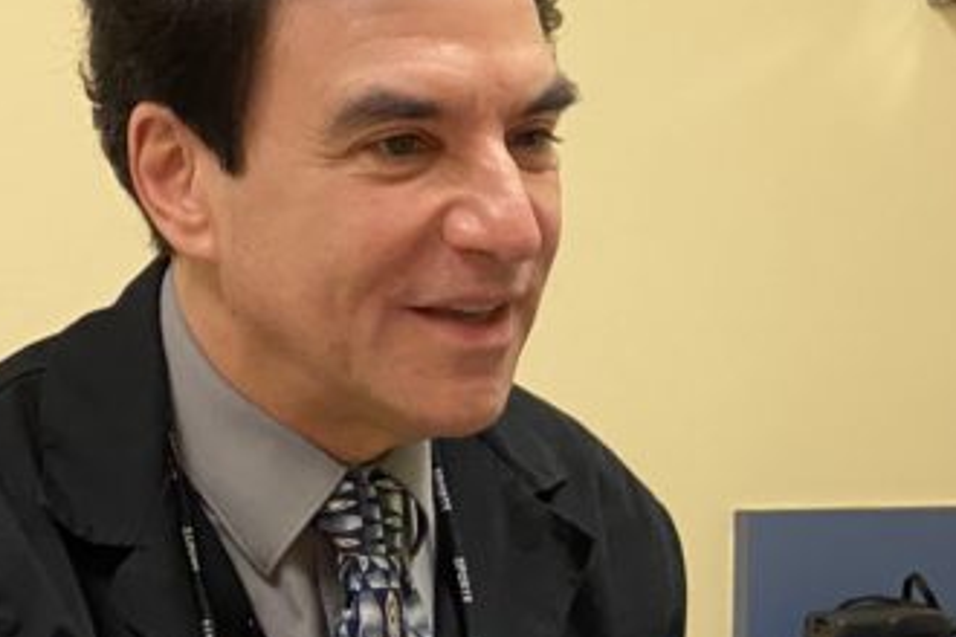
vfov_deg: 8.1
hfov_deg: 12.1
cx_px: 1020
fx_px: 4461
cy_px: 866
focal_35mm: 168
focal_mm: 6
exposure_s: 1/60
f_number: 2
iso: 125
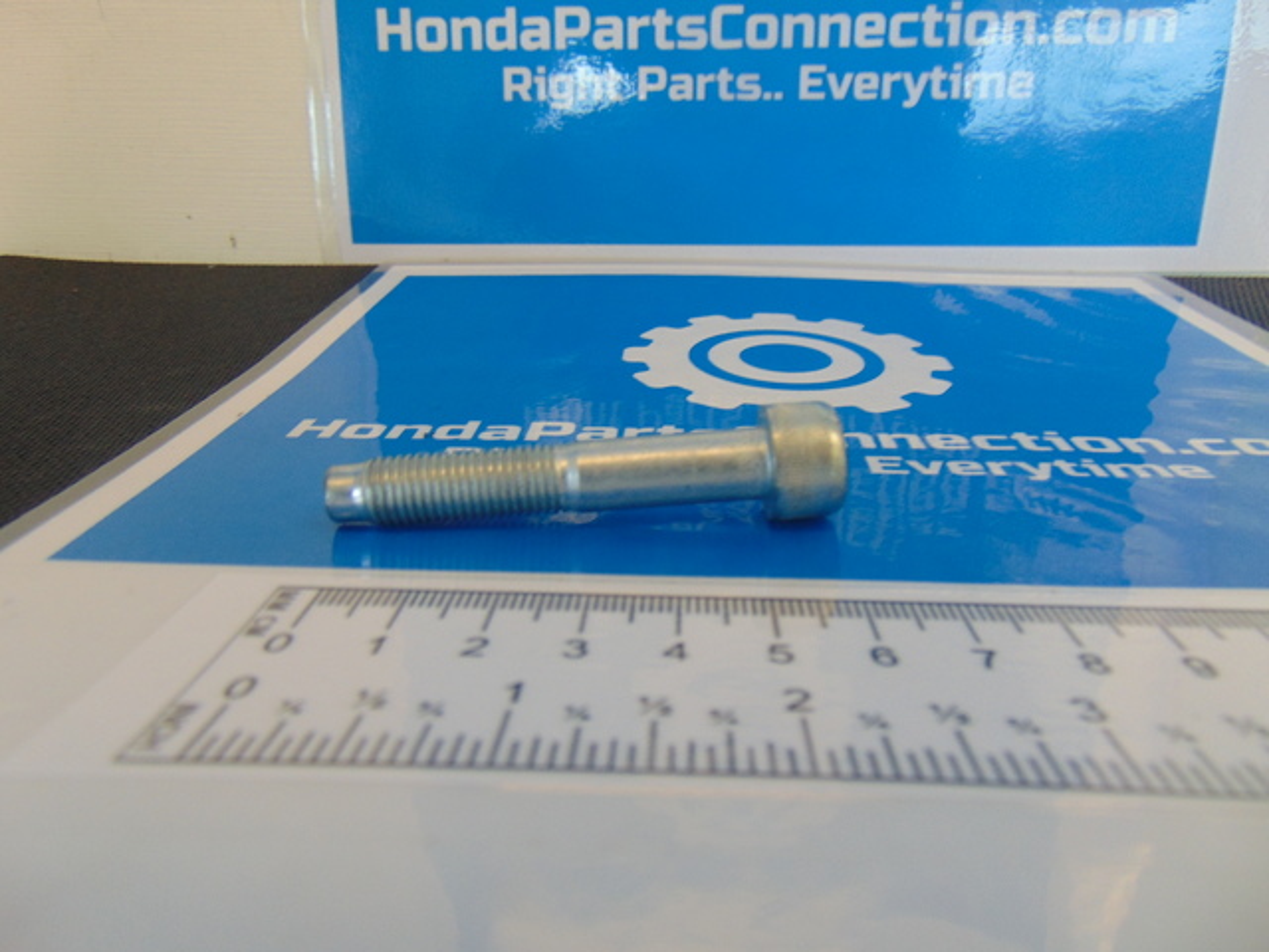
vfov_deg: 54.9
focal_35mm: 25
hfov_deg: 69.4
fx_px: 916
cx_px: 634
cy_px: 476
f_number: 3
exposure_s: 1/50
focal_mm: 4.5
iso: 100
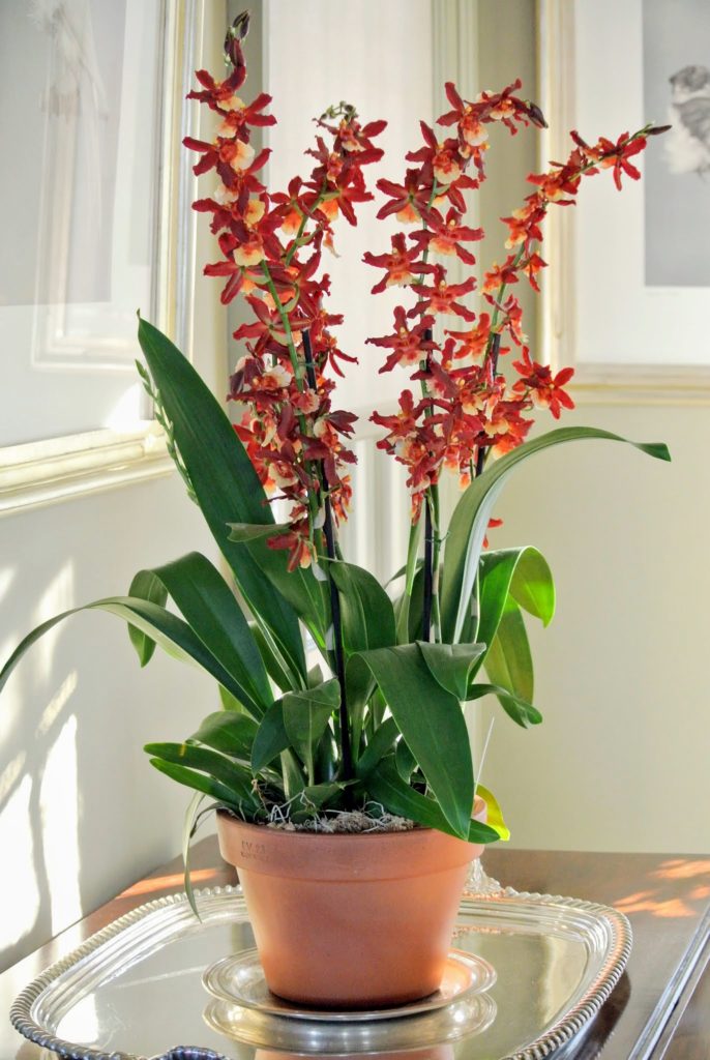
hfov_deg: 16.9
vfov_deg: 25.0
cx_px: 355
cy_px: 530
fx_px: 2388
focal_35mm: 81
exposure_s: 1/30
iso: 400
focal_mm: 30
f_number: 3.8
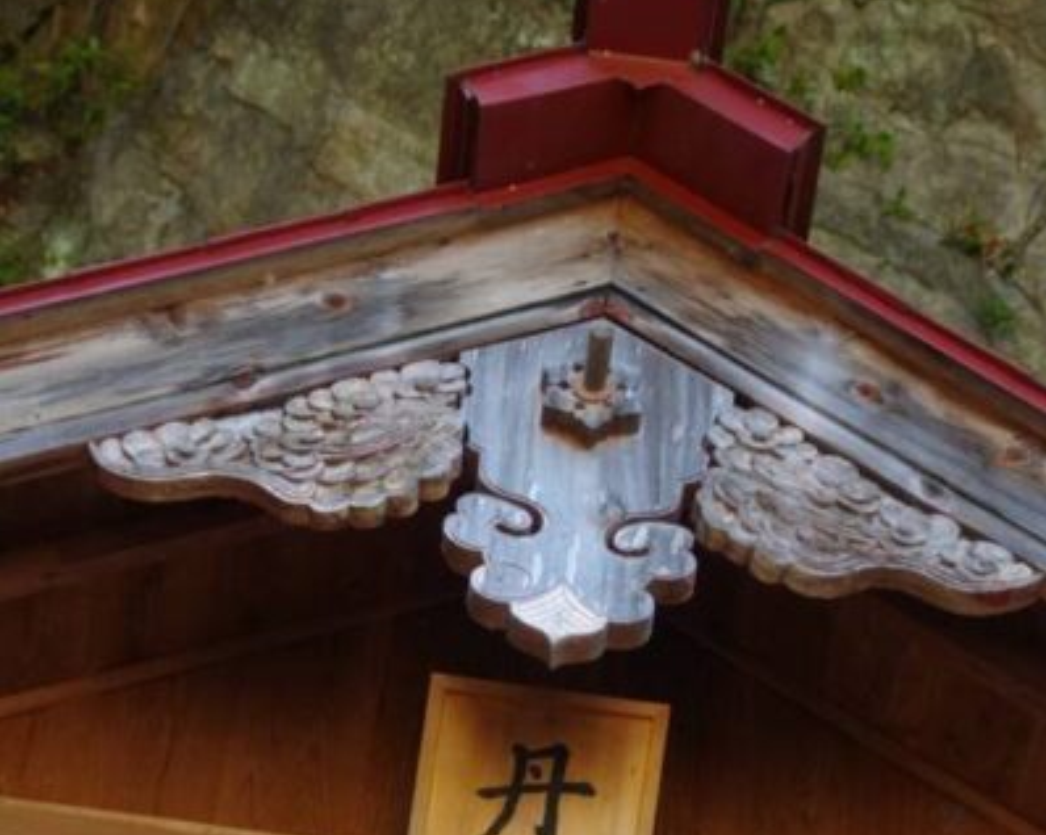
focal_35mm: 191
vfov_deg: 8.1
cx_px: 523
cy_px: 625
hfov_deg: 10.1
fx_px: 5910
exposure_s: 1/160
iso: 800
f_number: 5.6
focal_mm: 90
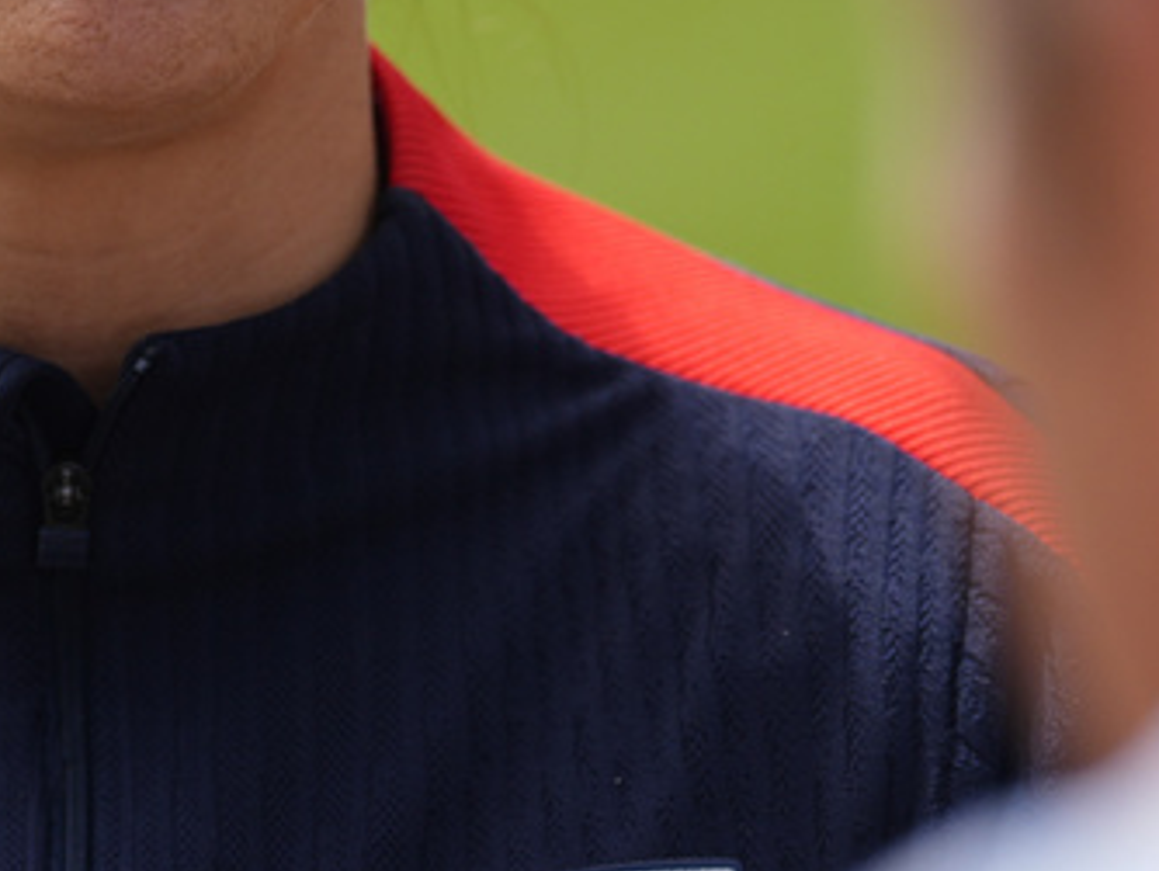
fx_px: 13134
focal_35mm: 392
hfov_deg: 5.0
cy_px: -182
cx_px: 35
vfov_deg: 3.8
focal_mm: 133
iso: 200
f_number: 3.5
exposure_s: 1/1600
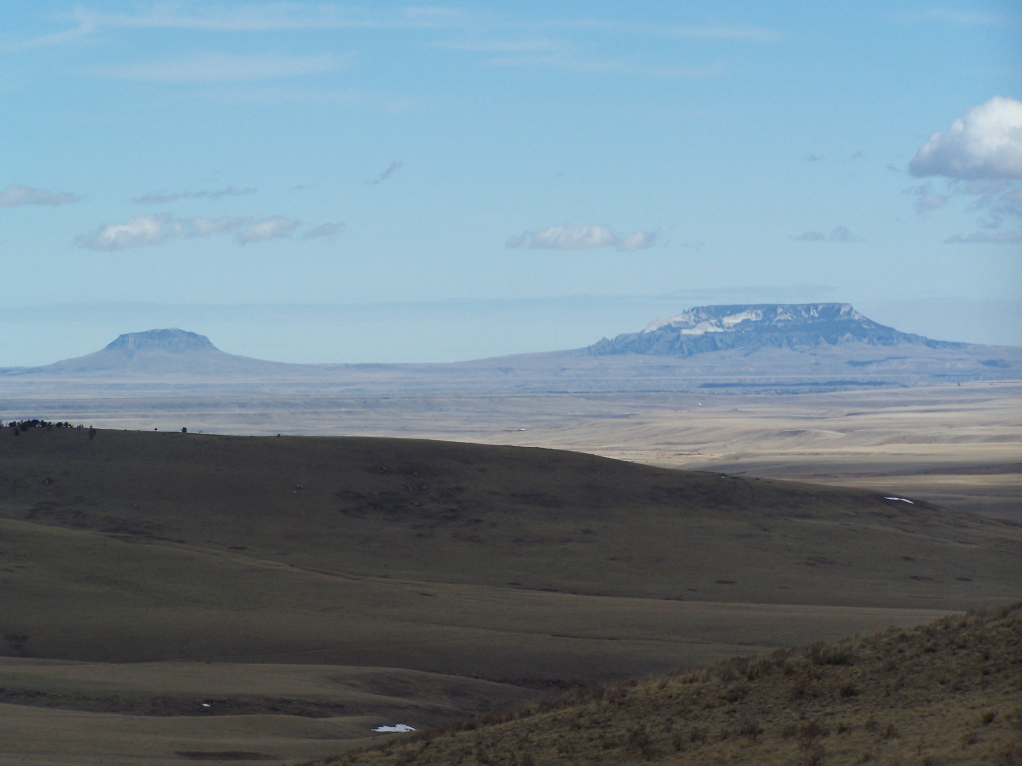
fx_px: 4990
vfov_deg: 8.8
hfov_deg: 11.7
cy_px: 383
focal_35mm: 169
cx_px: 511
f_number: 4.5
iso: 80
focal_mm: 28
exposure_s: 1/1000
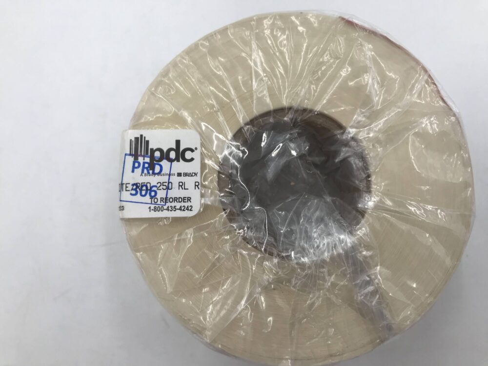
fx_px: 395
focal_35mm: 28
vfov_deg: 49.7
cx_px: 244
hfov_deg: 63.4
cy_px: 183
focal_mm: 3.99
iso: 25
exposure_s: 1/120
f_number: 1.8
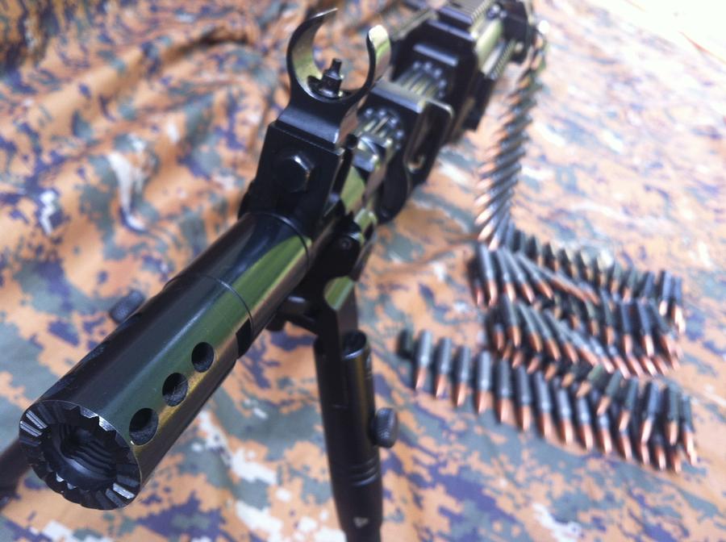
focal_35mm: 35
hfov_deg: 52.7
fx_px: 733
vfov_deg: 40.6
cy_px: 271
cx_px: 363
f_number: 2.8
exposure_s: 1/60
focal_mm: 3.85
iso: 80
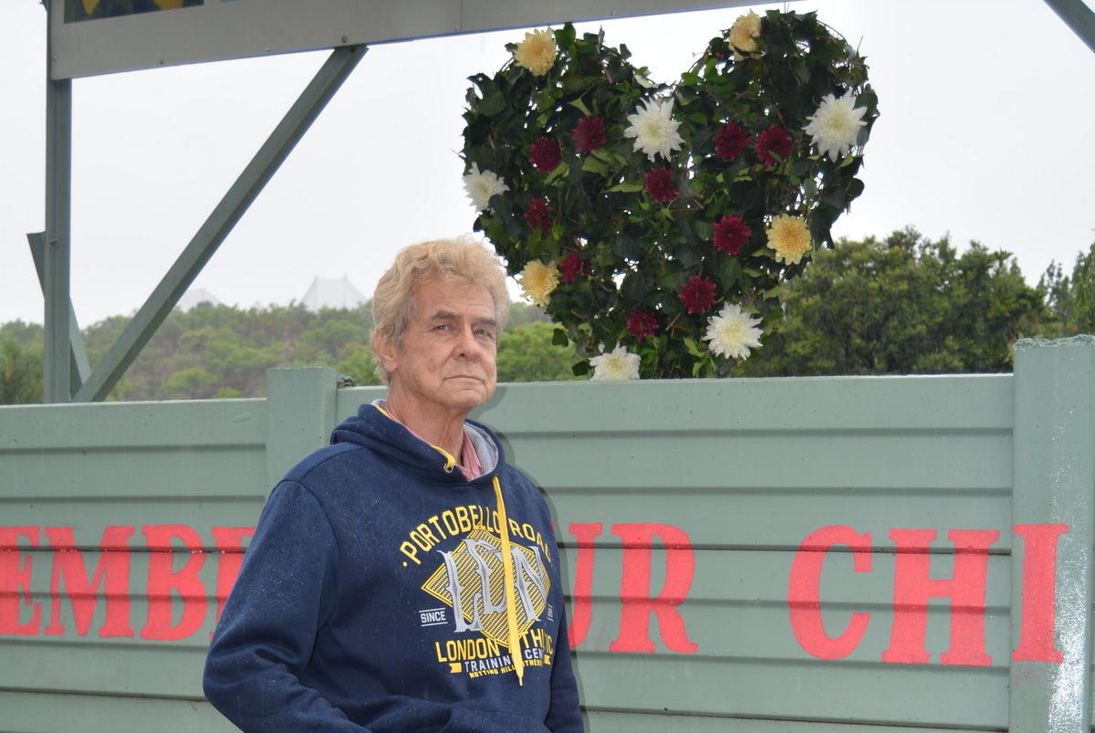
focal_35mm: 36
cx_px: 548
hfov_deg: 53.1
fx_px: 1096
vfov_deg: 37.0
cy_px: 366
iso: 200
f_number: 3.8
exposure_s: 1/125
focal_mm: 24
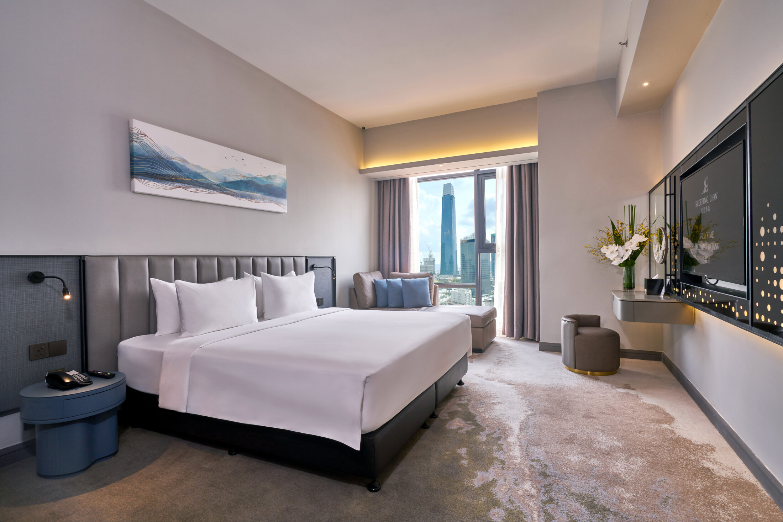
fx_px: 370
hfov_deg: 93.3
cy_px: 261
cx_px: 392
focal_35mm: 17
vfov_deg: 70.4
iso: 200
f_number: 13
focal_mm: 17
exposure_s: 1/8
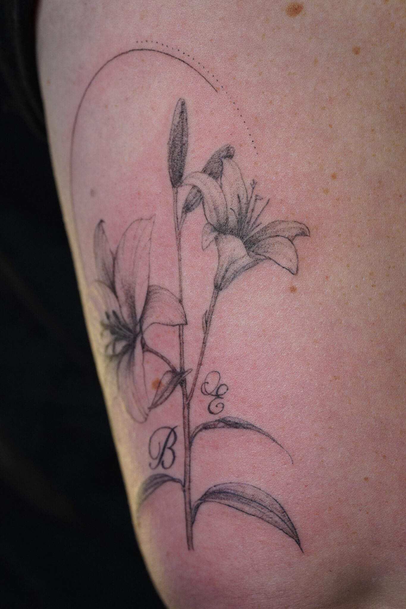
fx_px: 1421
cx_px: 203
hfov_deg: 16.3
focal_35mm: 84
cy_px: 304
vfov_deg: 24.2
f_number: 4
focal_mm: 56
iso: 1000
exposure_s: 1/160
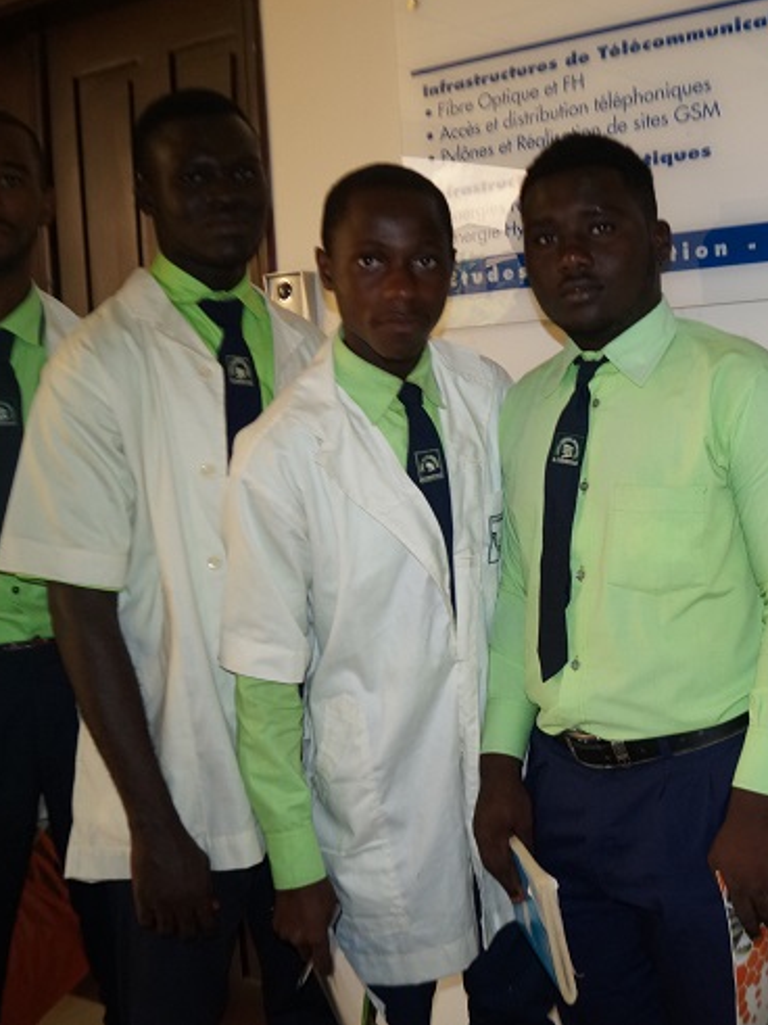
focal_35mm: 44
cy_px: 507
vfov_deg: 43.0
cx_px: 689
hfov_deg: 31.4
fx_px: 1302
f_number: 3.5
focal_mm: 20
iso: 800
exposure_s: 1/160
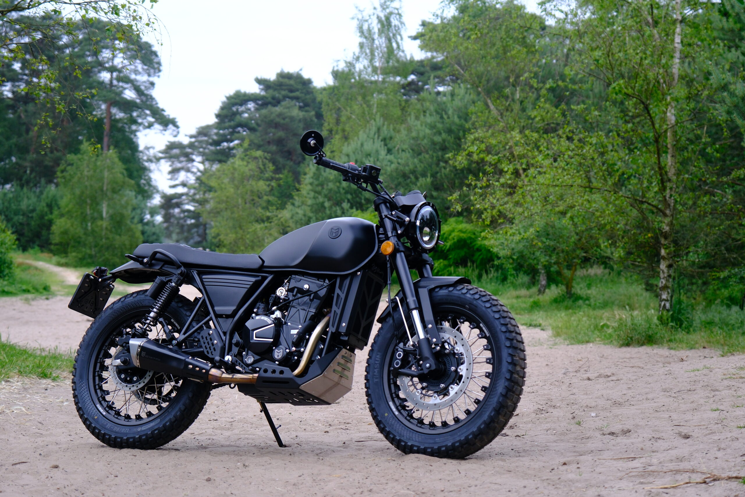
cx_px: 372
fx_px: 1635
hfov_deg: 25.7
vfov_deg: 17.3
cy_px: 248
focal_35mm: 79
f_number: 4
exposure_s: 1/320
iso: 640
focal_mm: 52.4
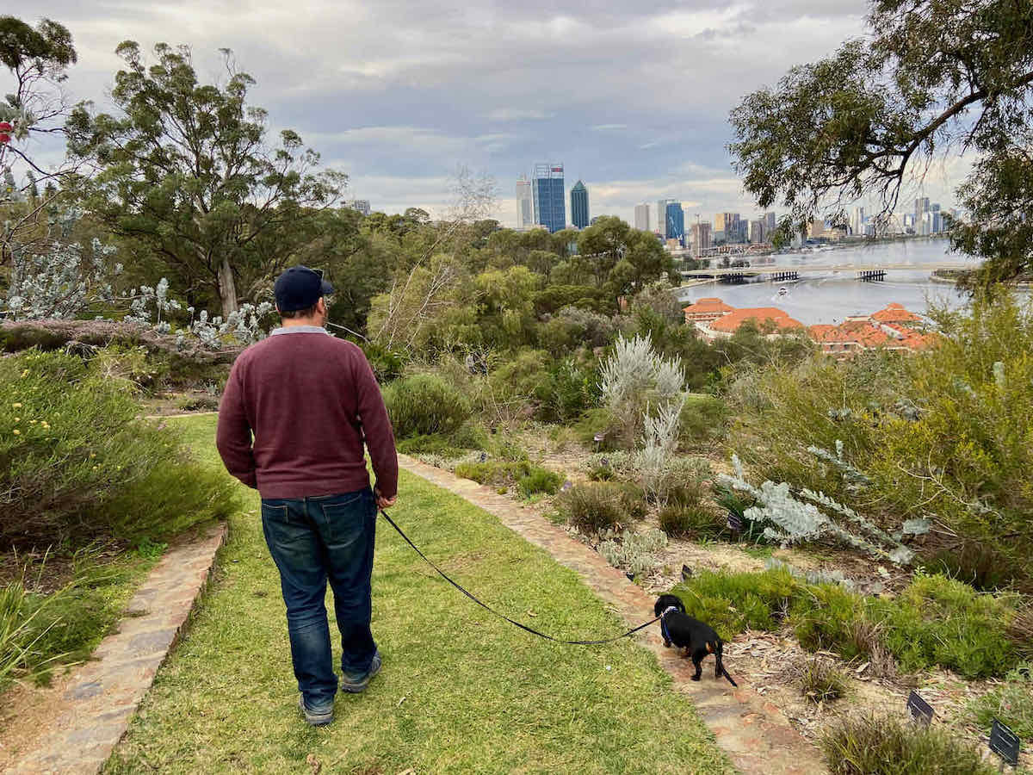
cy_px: 388
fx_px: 776
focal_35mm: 26
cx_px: 516
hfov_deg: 67.3
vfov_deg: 53.1
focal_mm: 4.25
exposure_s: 1/497
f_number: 1.8
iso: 32
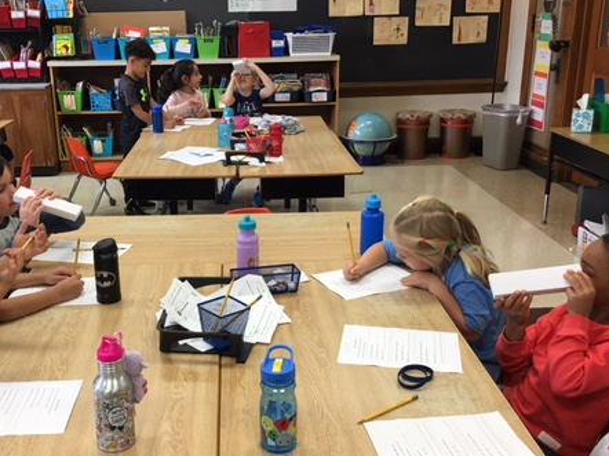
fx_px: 739
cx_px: 242
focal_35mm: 42
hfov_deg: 44.6
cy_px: 256
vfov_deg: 34.3
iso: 40
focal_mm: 4.15
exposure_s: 1/30
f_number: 2.2
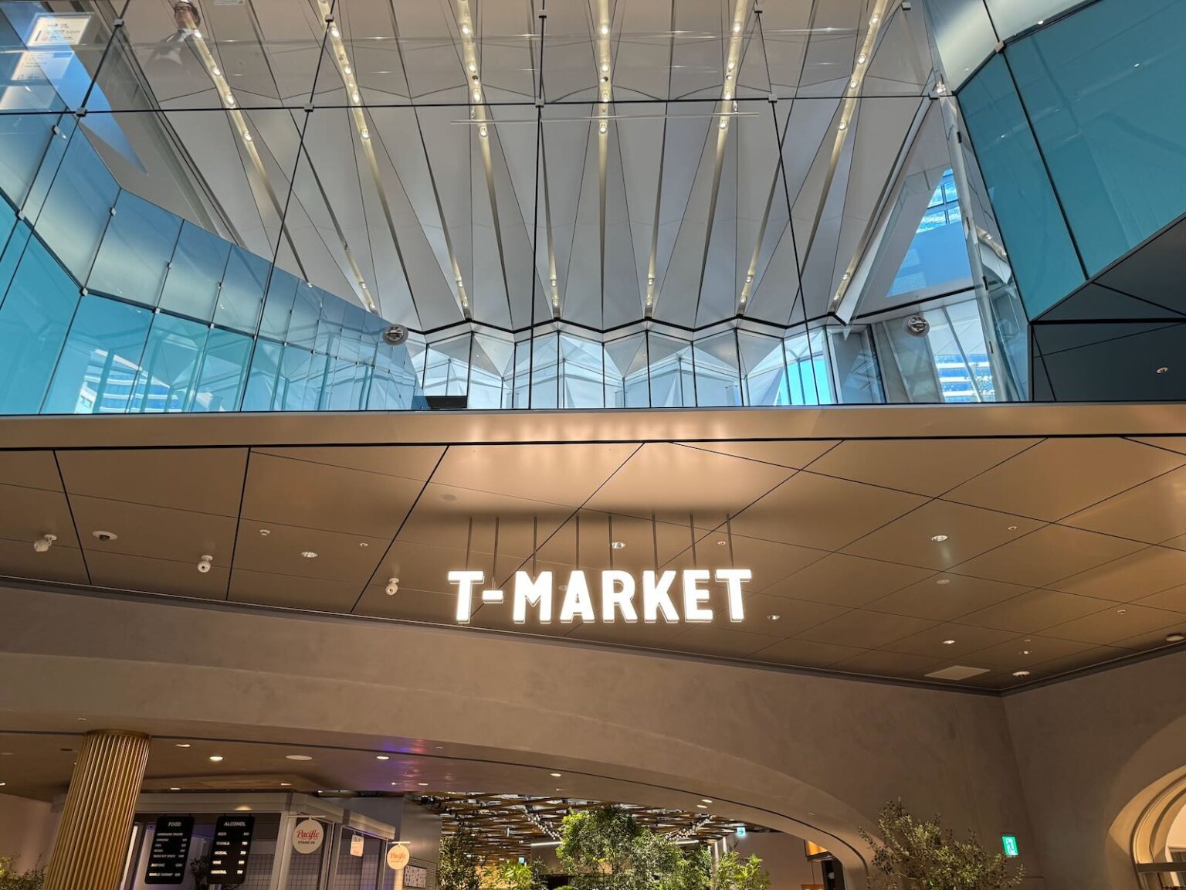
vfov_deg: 56.8
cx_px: 593
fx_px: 822
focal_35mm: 24
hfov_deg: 71.6
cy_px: 445
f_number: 1.78
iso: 125
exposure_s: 1/100
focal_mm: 6.86
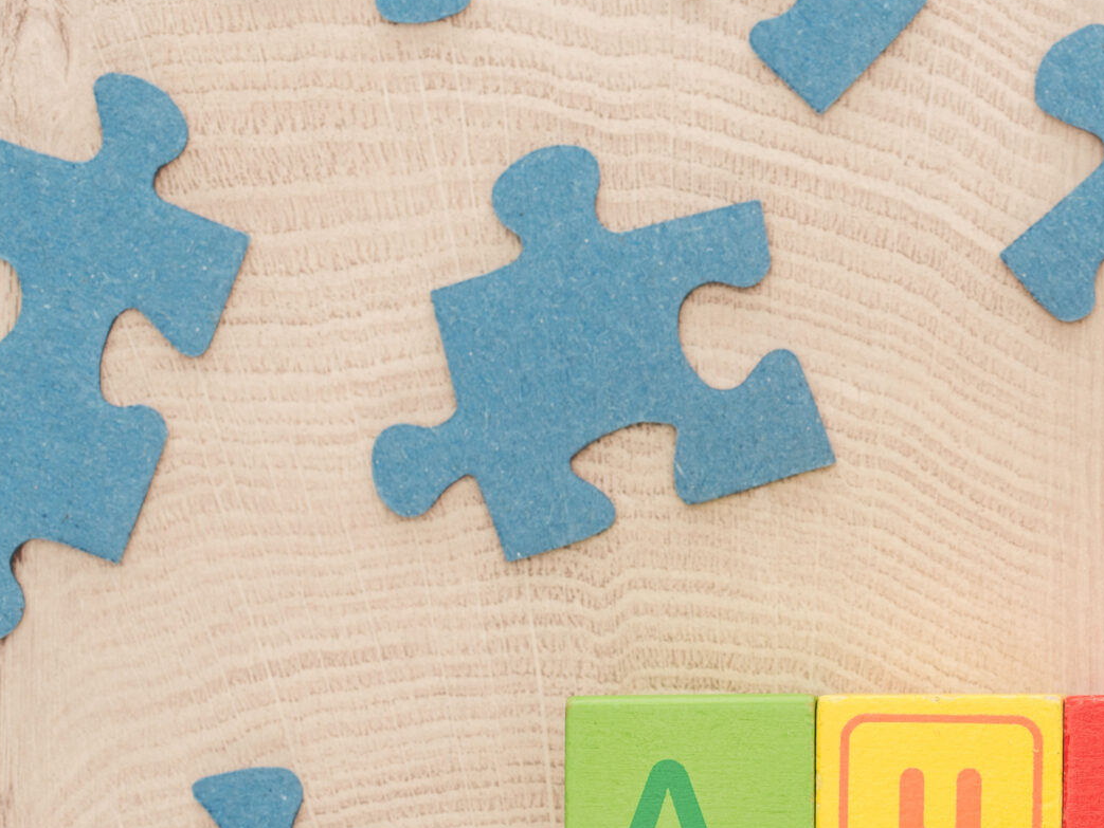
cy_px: 778
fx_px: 3765
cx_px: 1329
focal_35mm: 118
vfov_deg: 12.4
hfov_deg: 16.0
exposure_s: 1/160
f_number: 9
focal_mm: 50
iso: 200
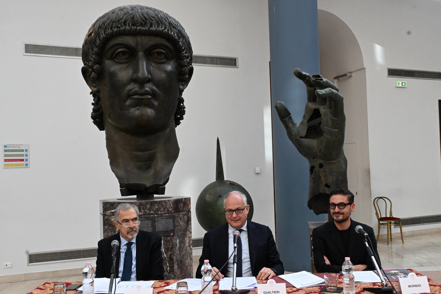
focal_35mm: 36
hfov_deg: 53.1
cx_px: 220
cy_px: 147
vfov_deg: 36.9
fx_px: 441
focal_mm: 24
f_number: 14
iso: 2500
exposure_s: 1/250
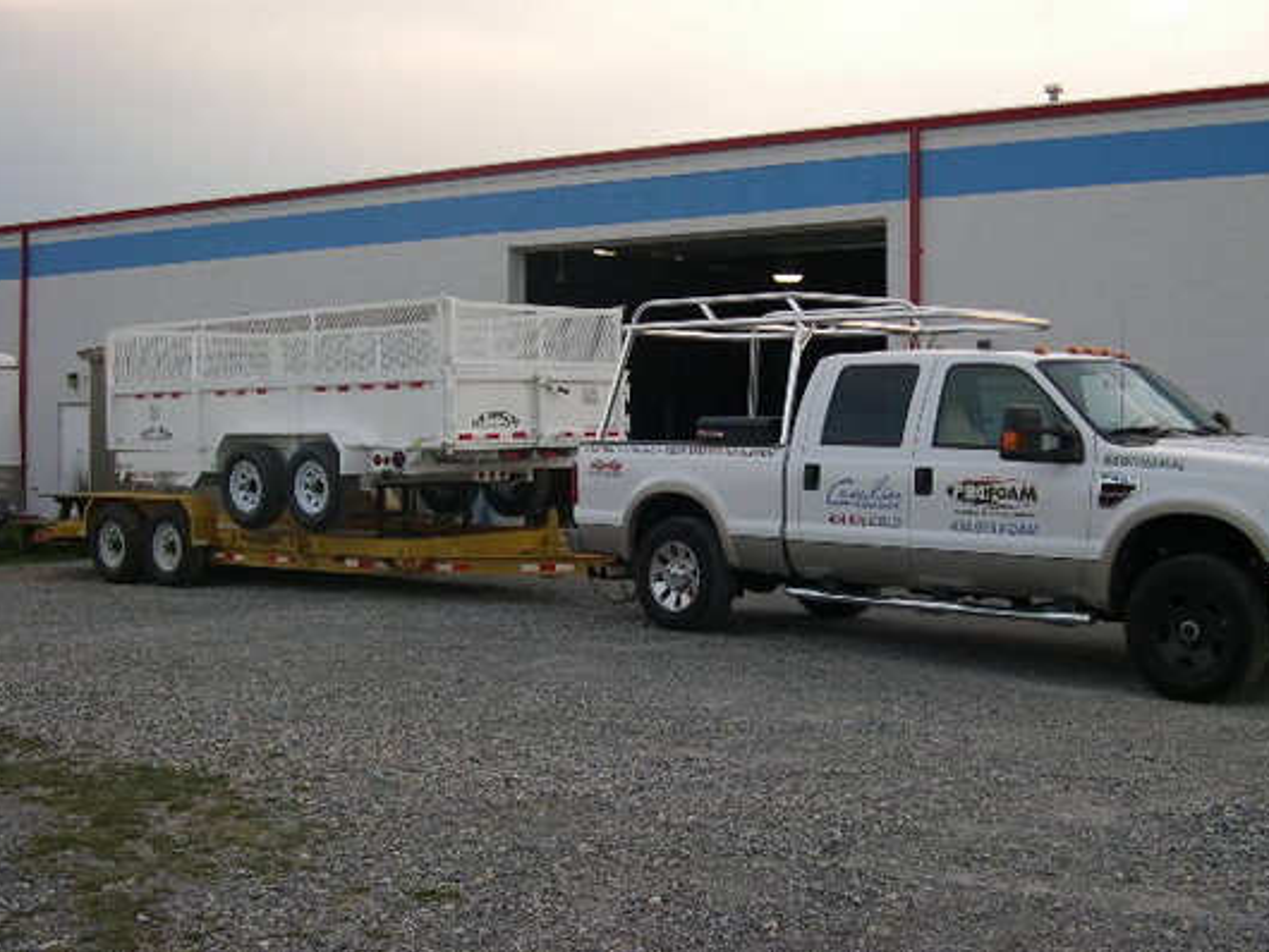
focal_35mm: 43
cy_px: 416
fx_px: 1577
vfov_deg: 33.6
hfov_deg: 43.8
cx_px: 699
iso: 100
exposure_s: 1/352
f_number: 2.8
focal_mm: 8
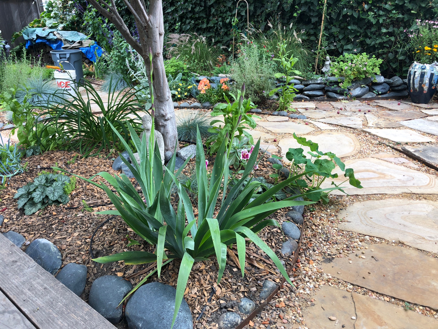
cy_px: 164
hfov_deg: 63.4
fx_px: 354
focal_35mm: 28
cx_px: 219
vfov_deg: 49.7
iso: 40
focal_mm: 3.99
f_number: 1.8
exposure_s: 1/120
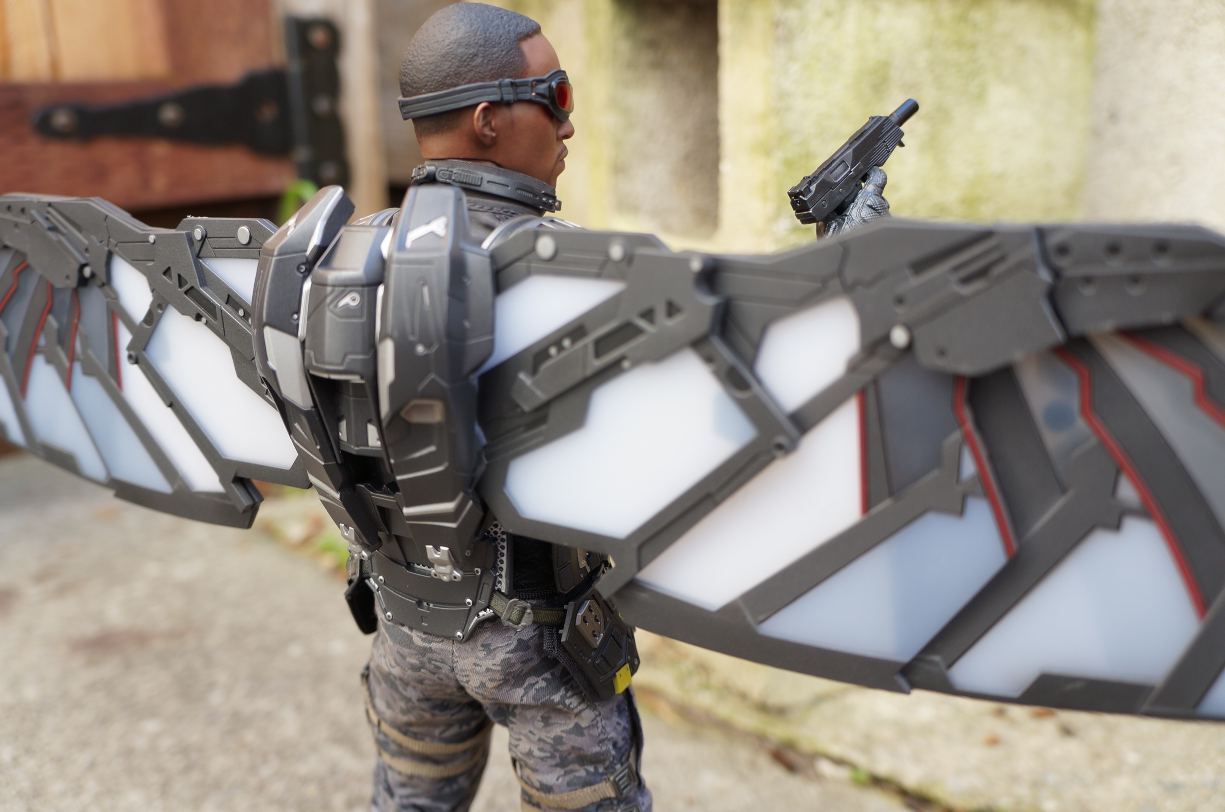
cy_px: 406
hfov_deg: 62.0
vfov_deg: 43.5
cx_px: 612
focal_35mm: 30
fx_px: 1019
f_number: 3.5
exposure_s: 1/125
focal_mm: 20
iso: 200
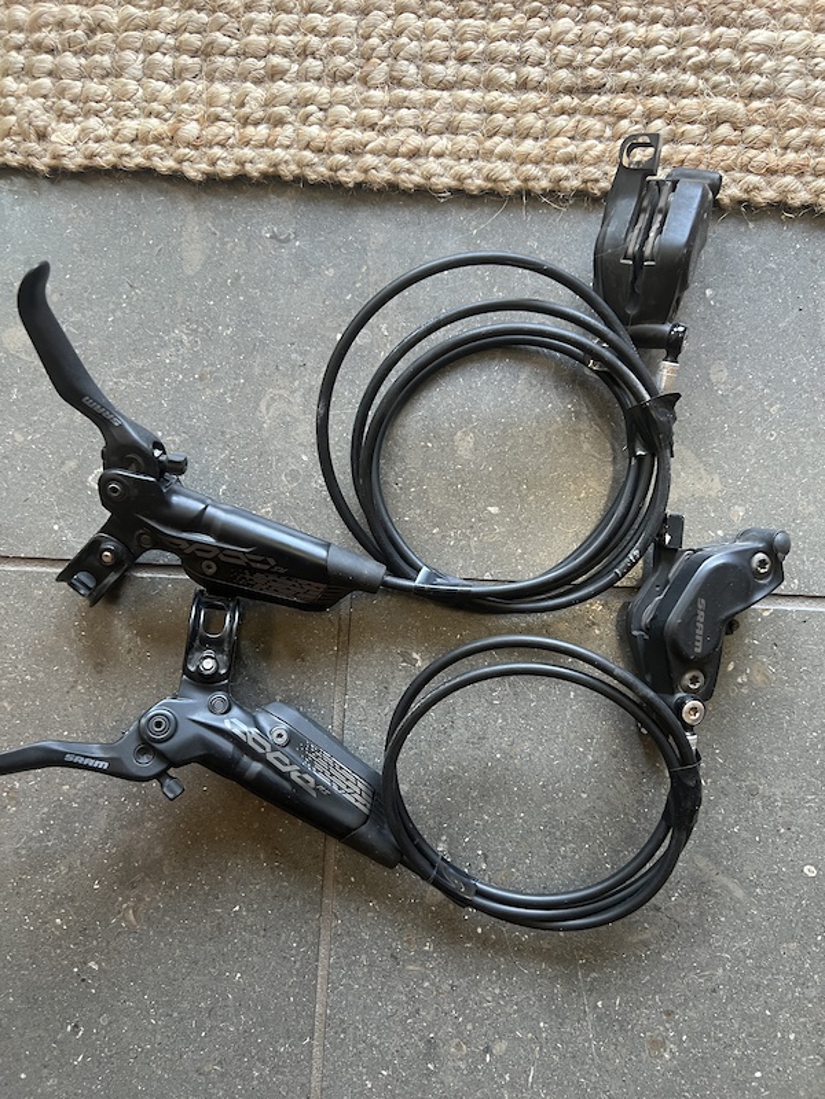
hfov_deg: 53.1
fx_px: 826
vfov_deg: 67.3
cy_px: 550
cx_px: 412
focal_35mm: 26
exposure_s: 1/60
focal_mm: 5.7
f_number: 1.5
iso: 160
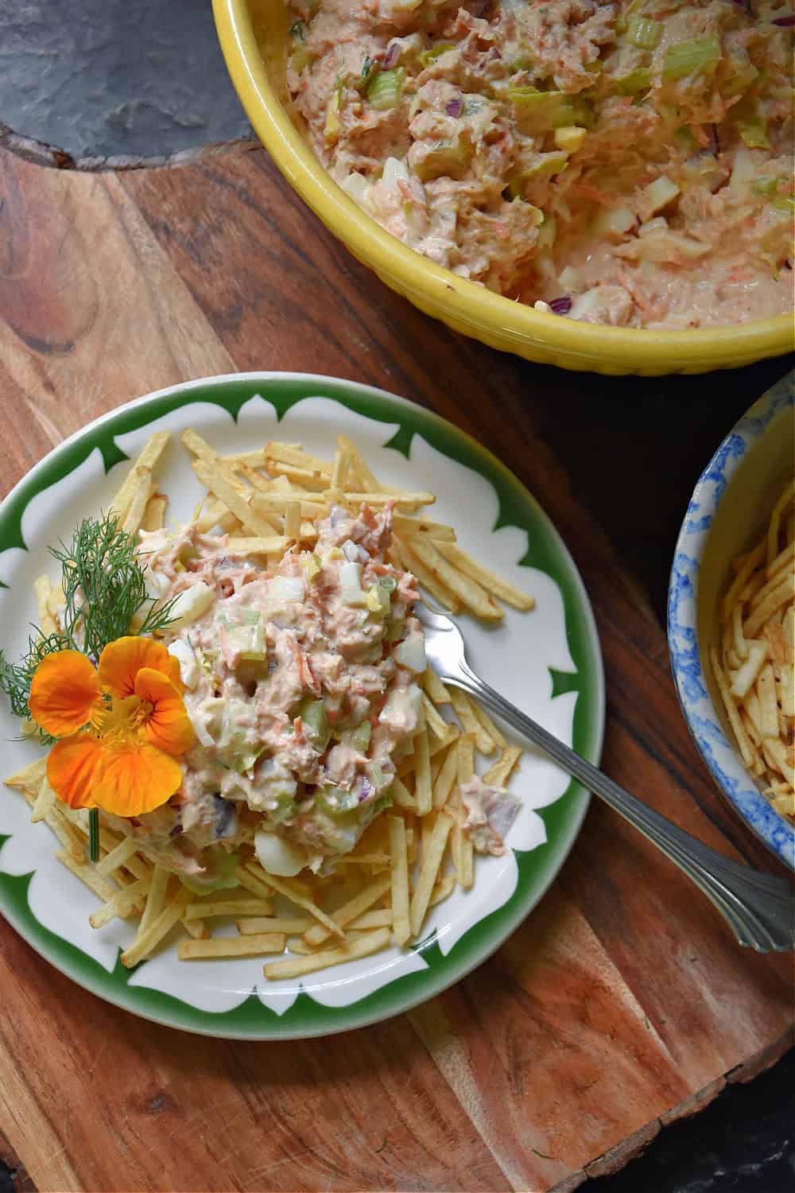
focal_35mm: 68
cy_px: 596
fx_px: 2236
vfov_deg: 29.9
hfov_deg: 20.2
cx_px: 398
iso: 720
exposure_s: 1/60
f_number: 5
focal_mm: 45
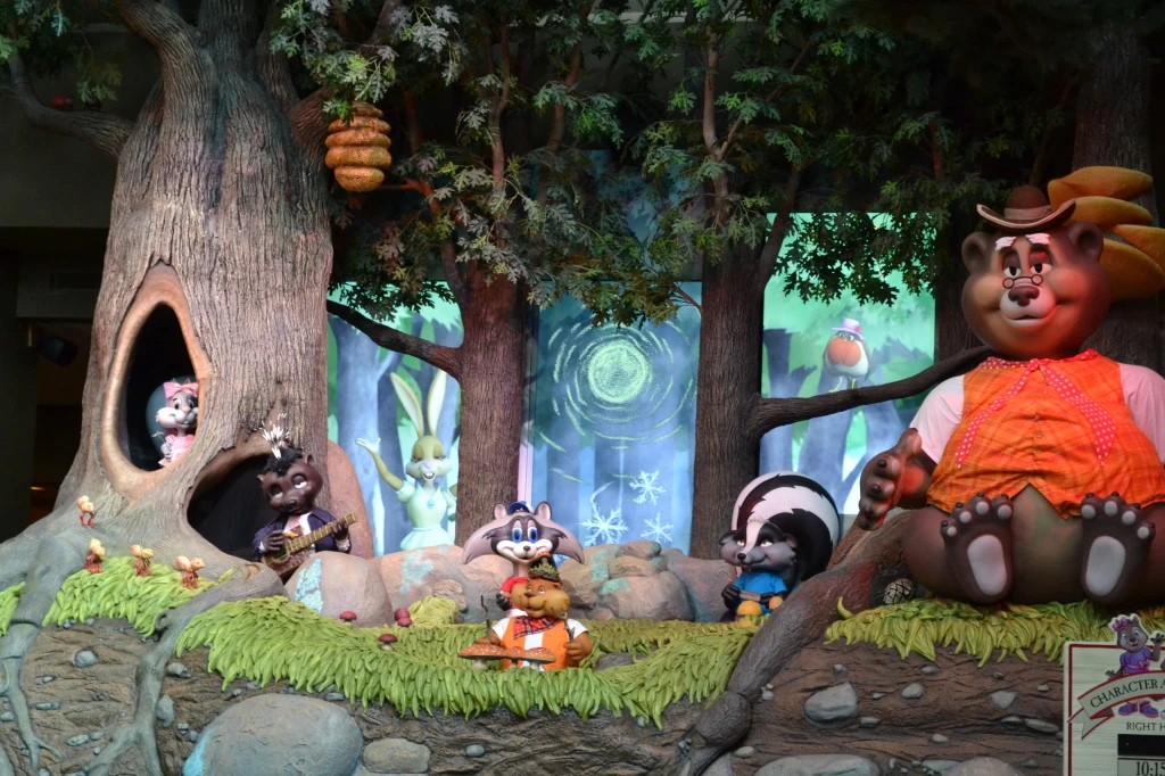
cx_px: 582
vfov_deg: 18.9
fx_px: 2329
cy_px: 388
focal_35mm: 72
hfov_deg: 28.1
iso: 1400
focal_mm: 48
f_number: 5.3
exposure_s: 1/60
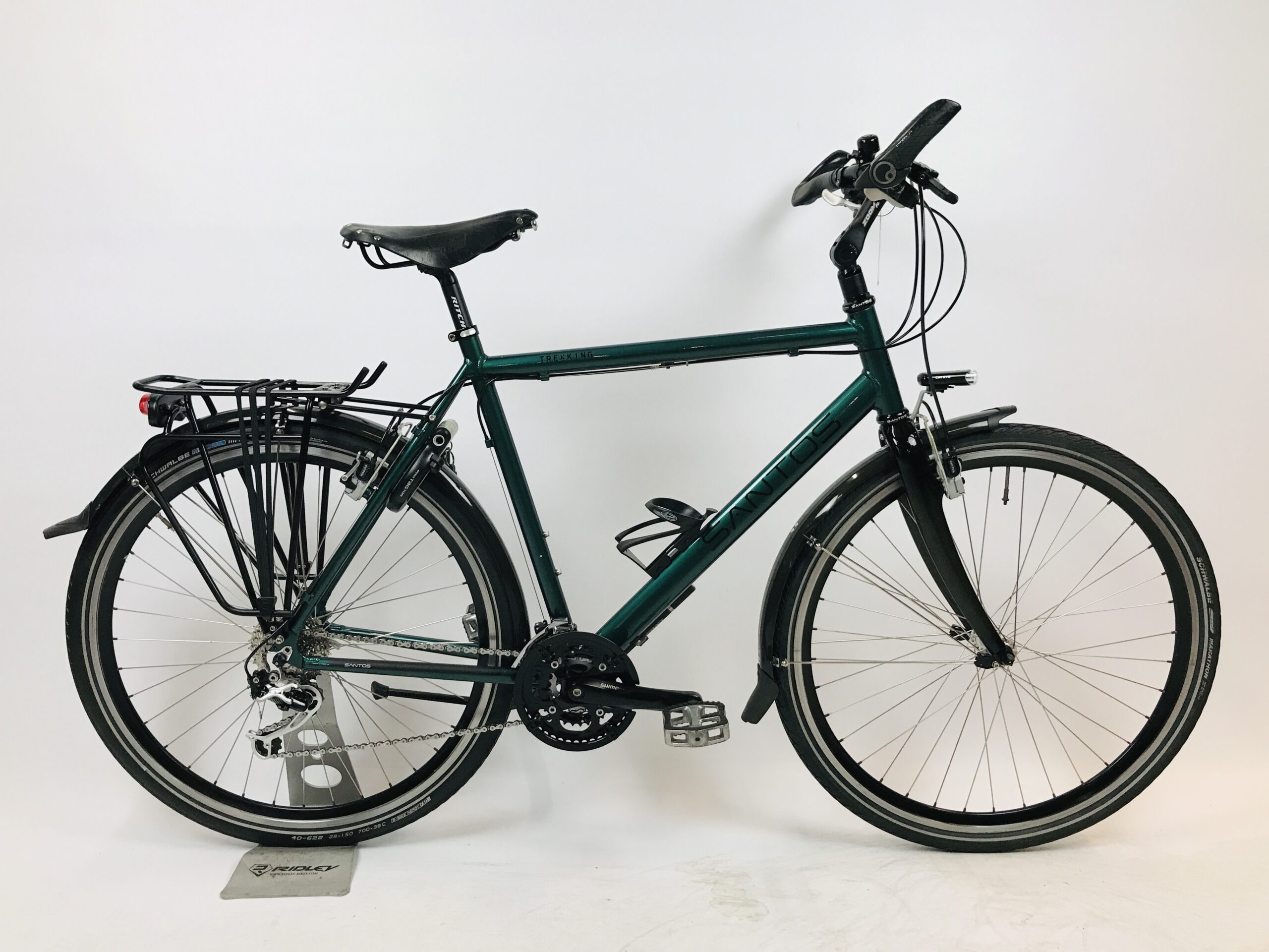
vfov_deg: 49.7
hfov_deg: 63.4
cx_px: 634
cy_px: 476
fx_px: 1026
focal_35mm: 28
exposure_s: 1/33
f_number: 1.8
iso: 20
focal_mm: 3.99
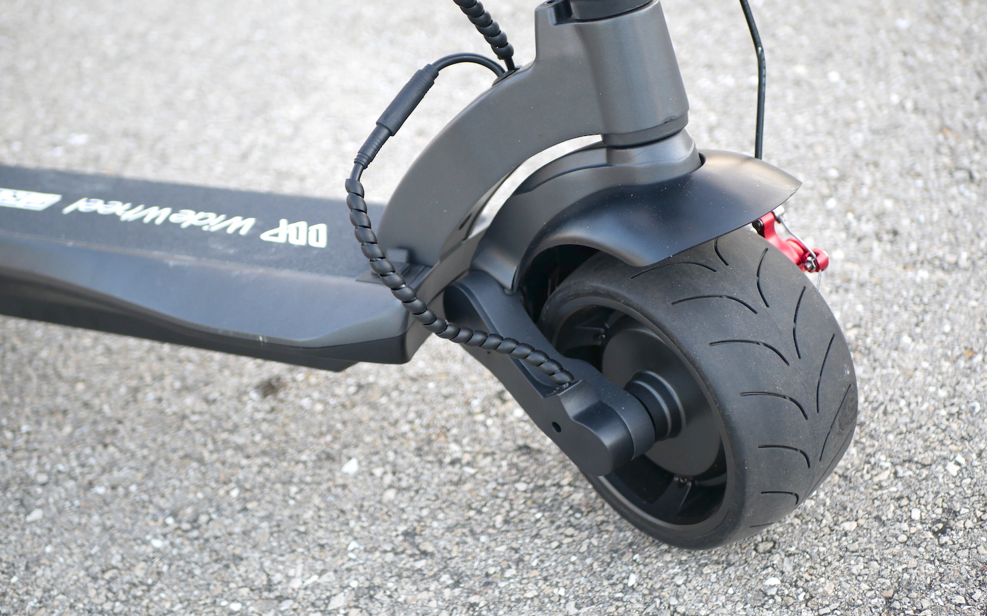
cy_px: 303
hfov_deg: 37.5
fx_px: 1452
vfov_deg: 24.0
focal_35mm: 54
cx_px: 486
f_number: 1.7
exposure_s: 1/200
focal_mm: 25
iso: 200
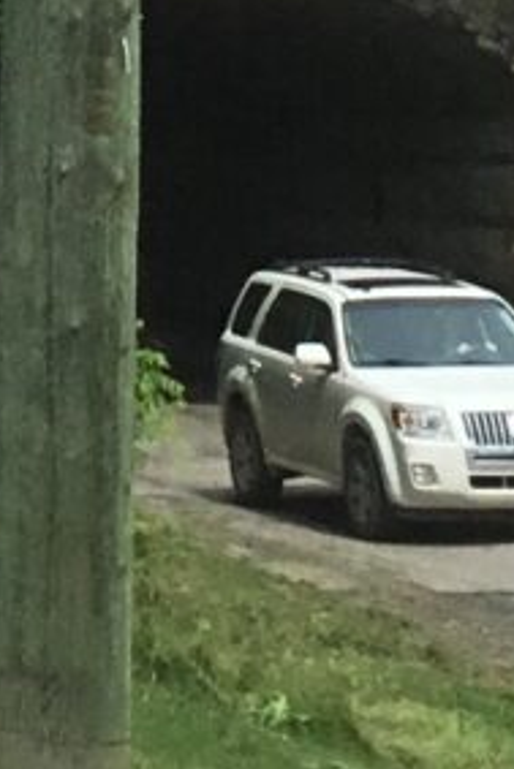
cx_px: -261
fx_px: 4984
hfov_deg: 5.8
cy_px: -704
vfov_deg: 8.4
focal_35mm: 233
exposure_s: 1/1894
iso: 25
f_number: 2.4
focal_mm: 3.3
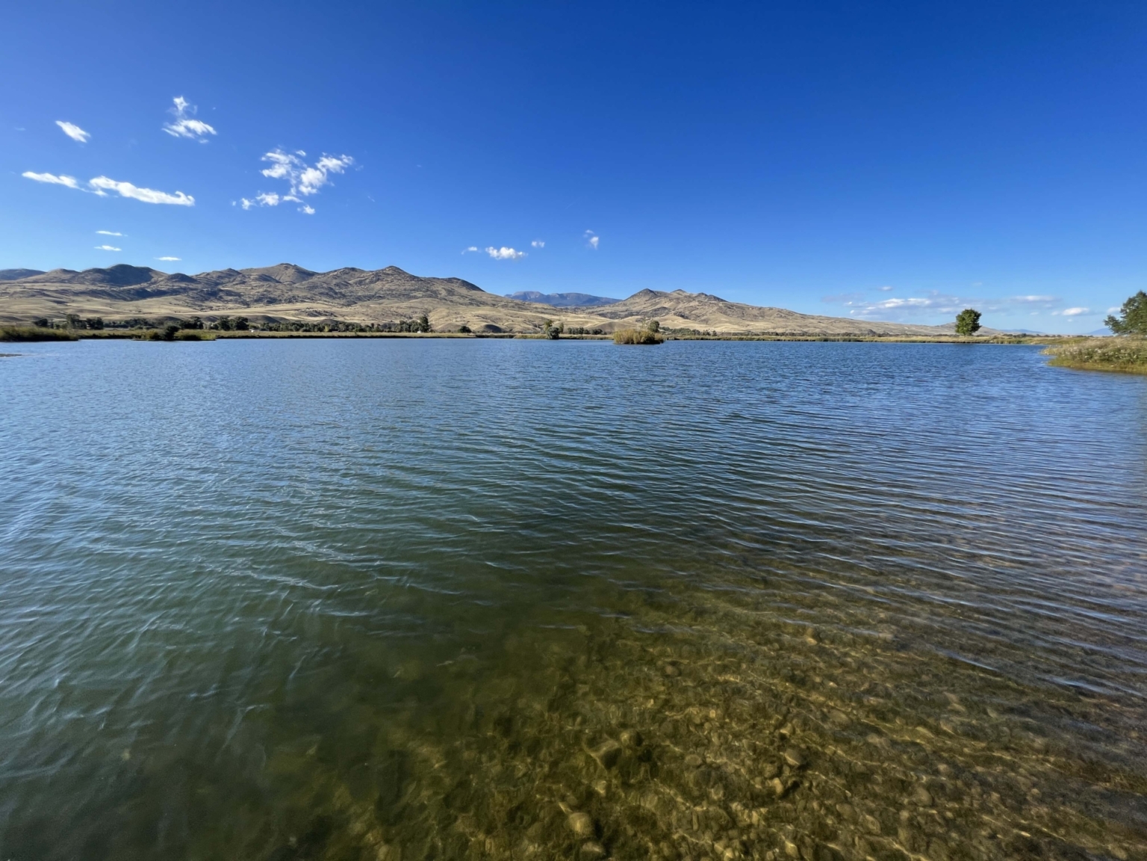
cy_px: 430
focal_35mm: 13
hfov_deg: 106.2
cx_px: 574
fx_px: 431
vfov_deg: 89.9
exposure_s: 1/881
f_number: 1.8
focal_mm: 1.57
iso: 32
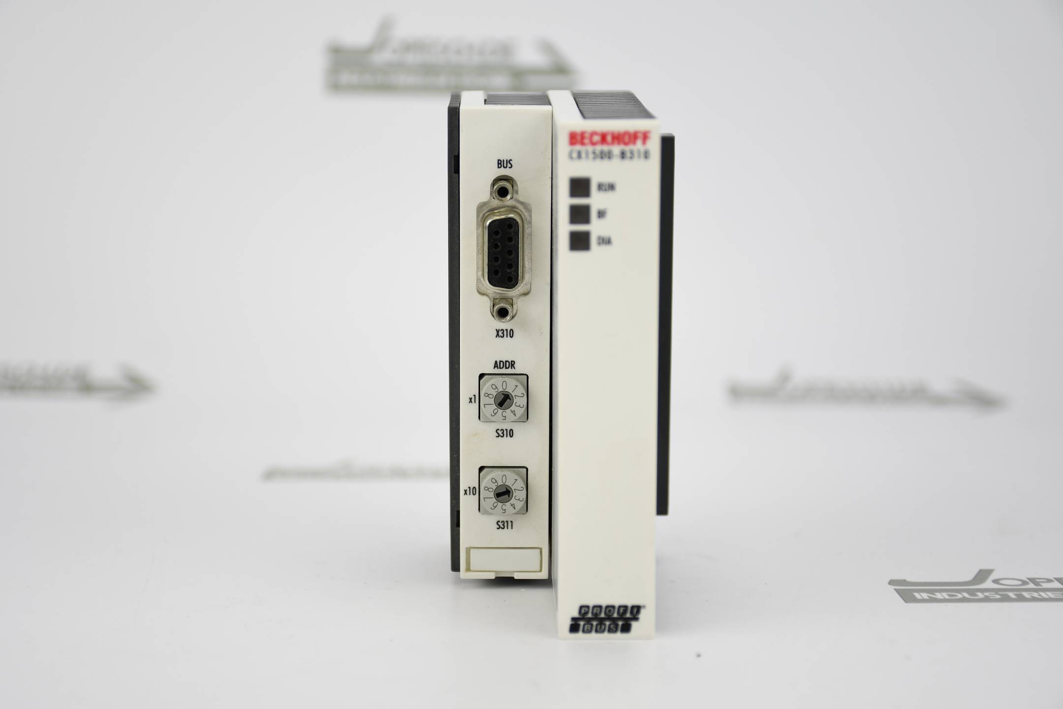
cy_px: 354
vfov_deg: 18.9
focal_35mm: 72
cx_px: 532
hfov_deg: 28.1
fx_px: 2126
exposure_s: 1/50
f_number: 4.5
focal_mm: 48
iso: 100
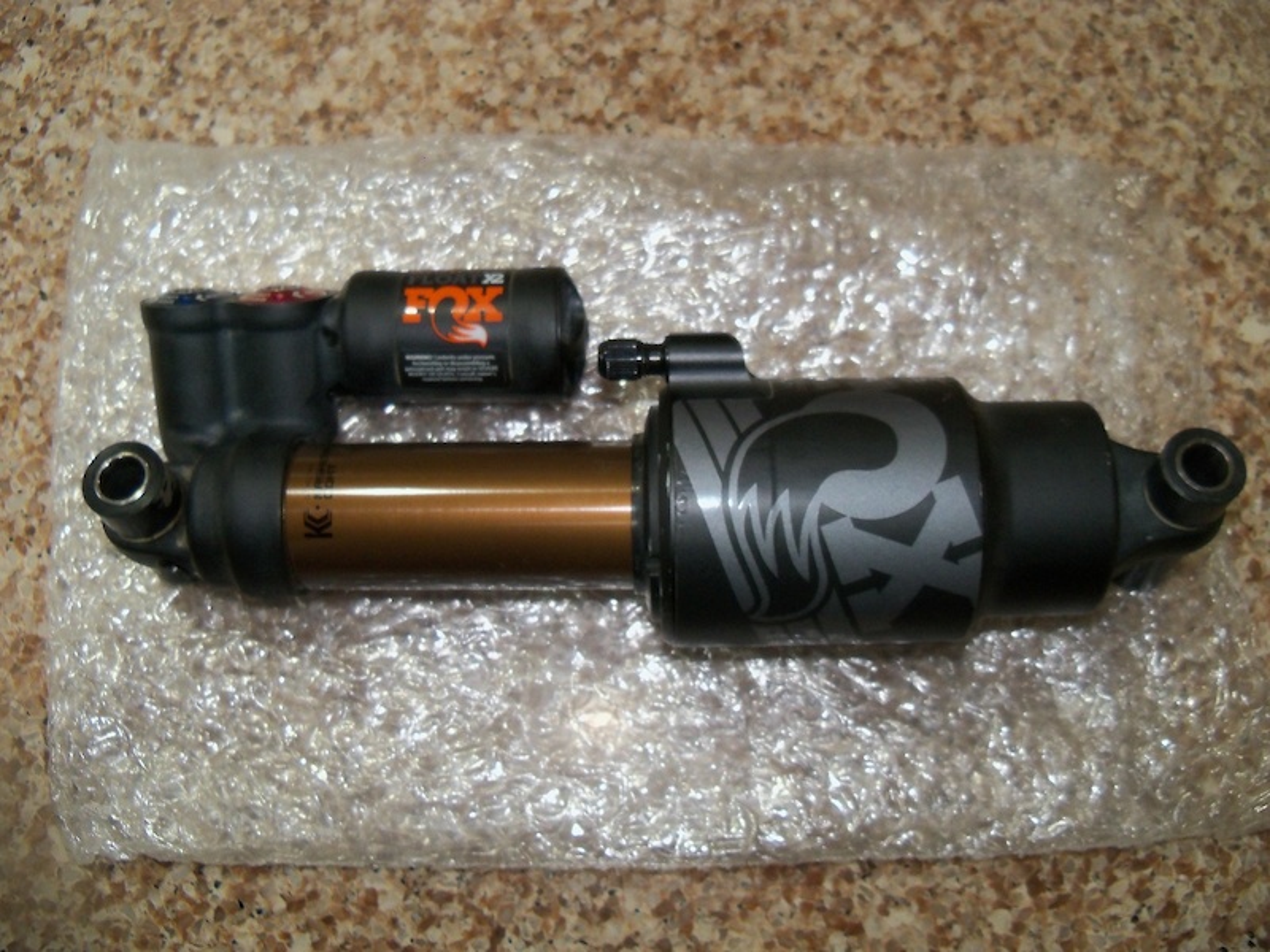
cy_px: 476
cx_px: 635
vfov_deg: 40.7
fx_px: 1284
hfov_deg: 52.6
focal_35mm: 35
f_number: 3.5
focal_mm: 6.2
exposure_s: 1/30
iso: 200
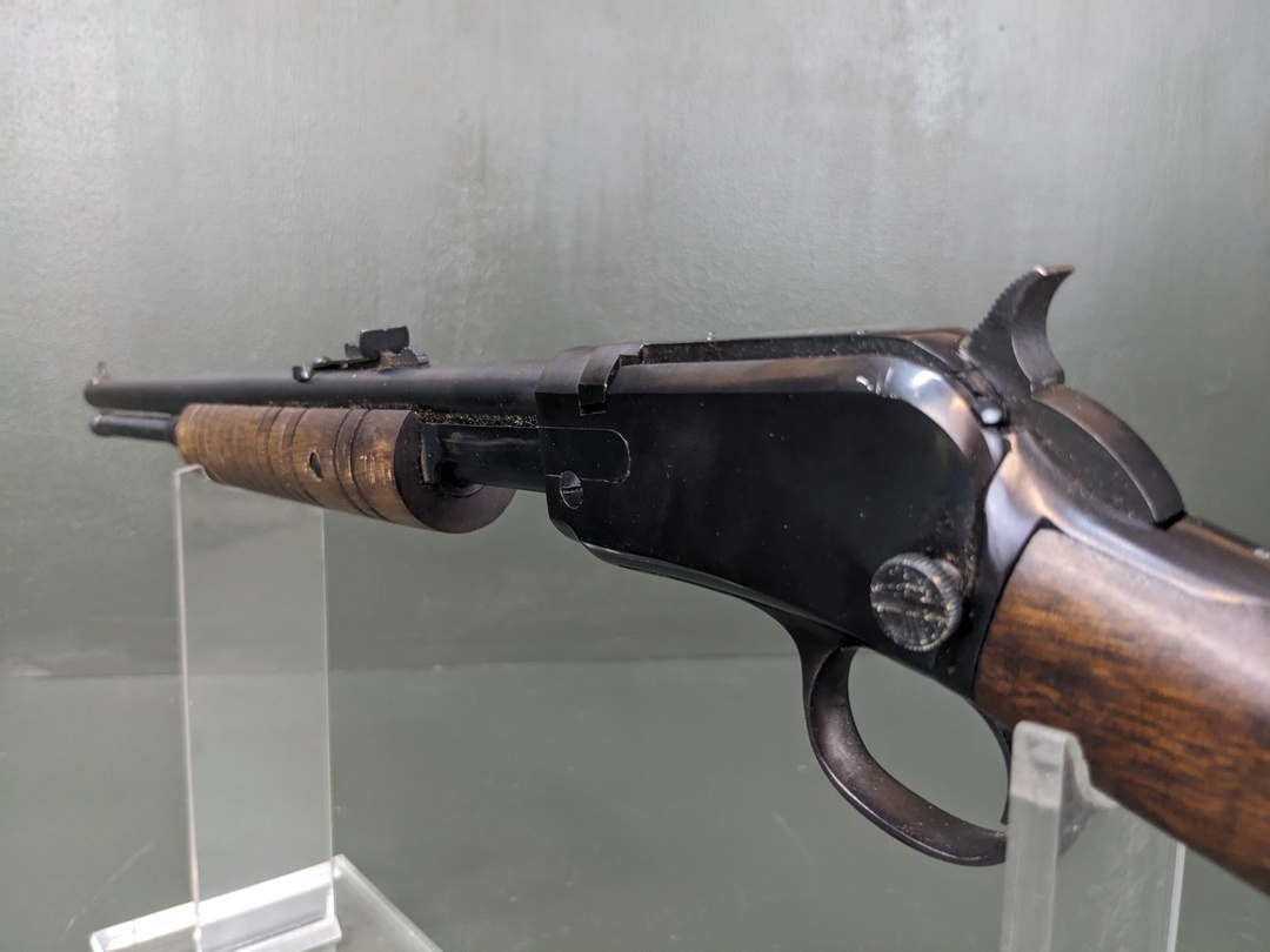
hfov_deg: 65.3
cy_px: 476
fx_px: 991
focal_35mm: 27
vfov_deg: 51.4
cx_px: 635
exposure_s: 1/40
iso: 249
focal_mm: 4.38
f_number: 1.73
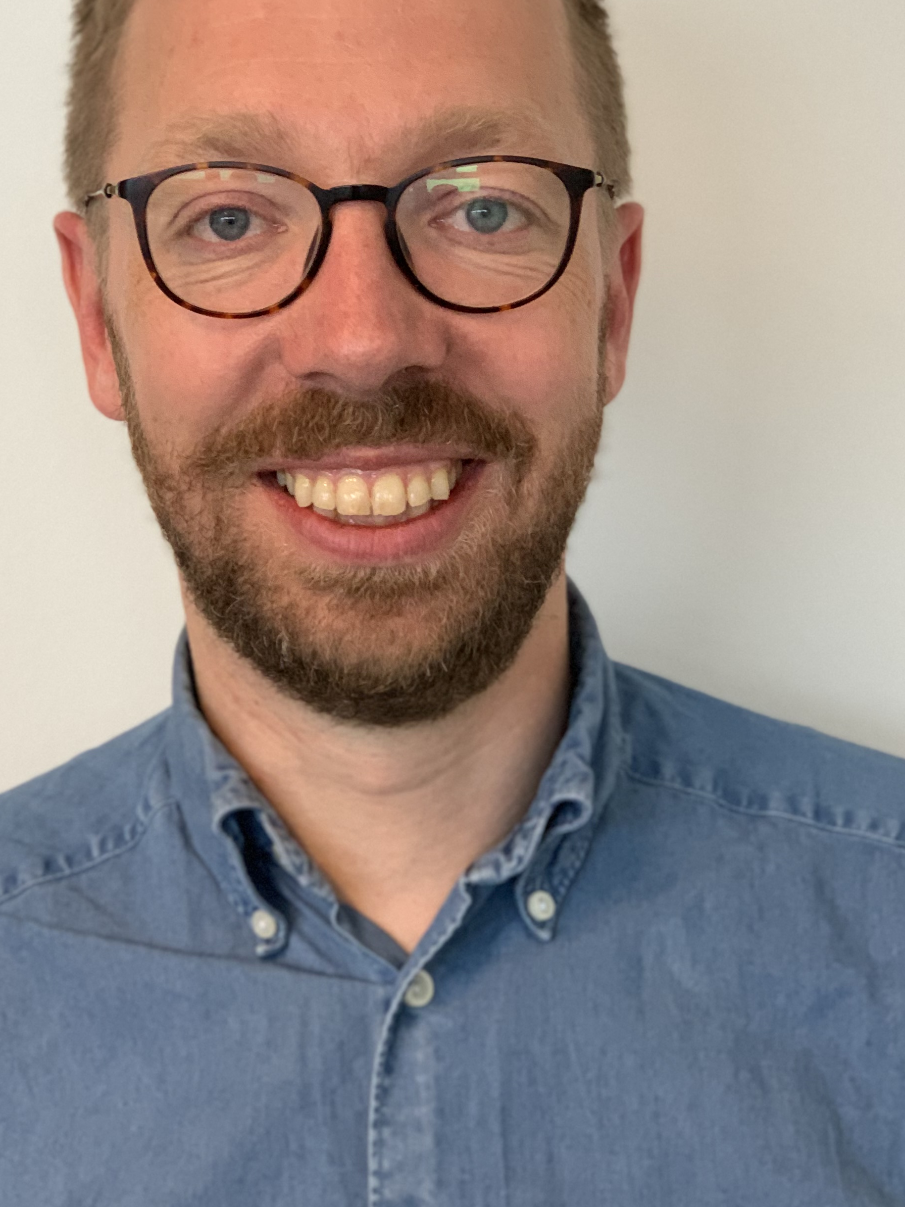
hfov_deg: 17.2
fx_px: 2998
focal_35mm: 86
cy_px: 503
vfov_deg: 22.7
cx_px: 371
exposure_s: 1/60
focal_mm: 6
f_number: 2.4
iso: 160
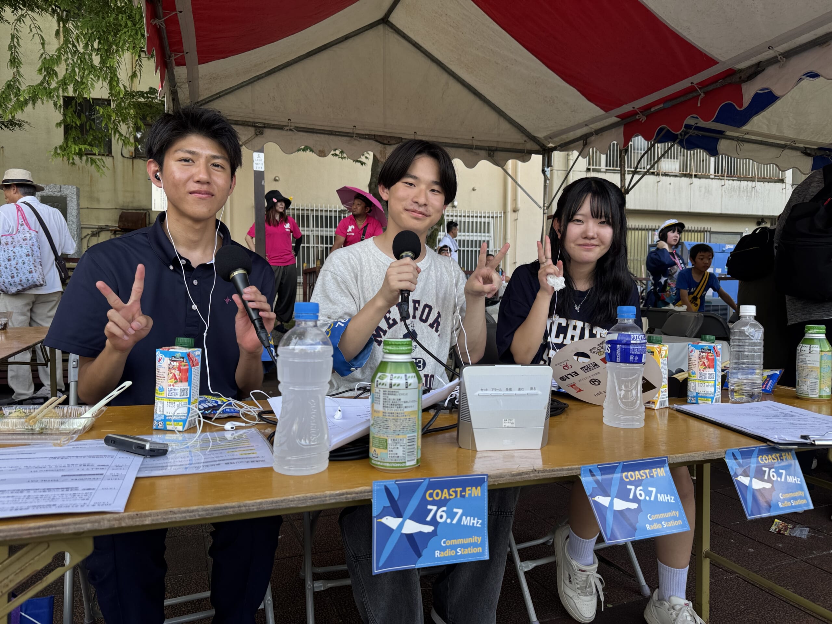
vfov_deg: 56.8
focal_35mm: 24
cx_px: 416
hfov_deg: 71.6
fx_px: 577
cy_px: 312
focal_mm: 6.76
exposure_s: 1/284
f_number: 1.78
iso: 80
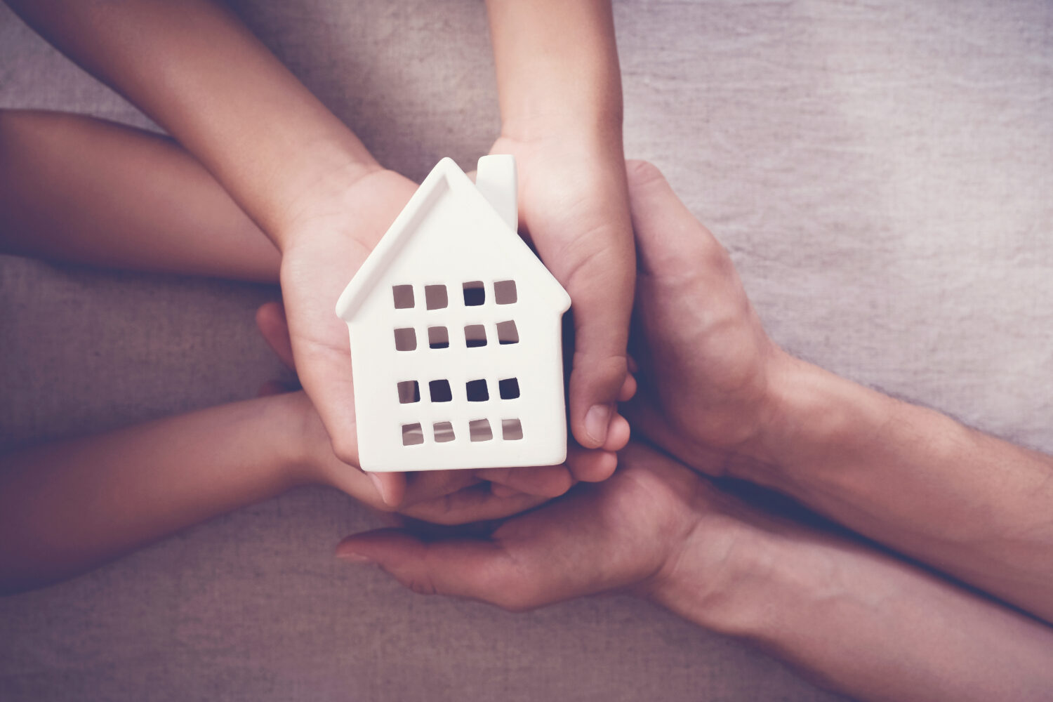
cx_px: 526
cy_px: 351
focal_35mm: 30
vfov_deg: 43.6
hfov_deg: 61.9
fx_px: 877
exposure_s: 1/30
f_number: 5.6
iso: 800
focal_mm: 20
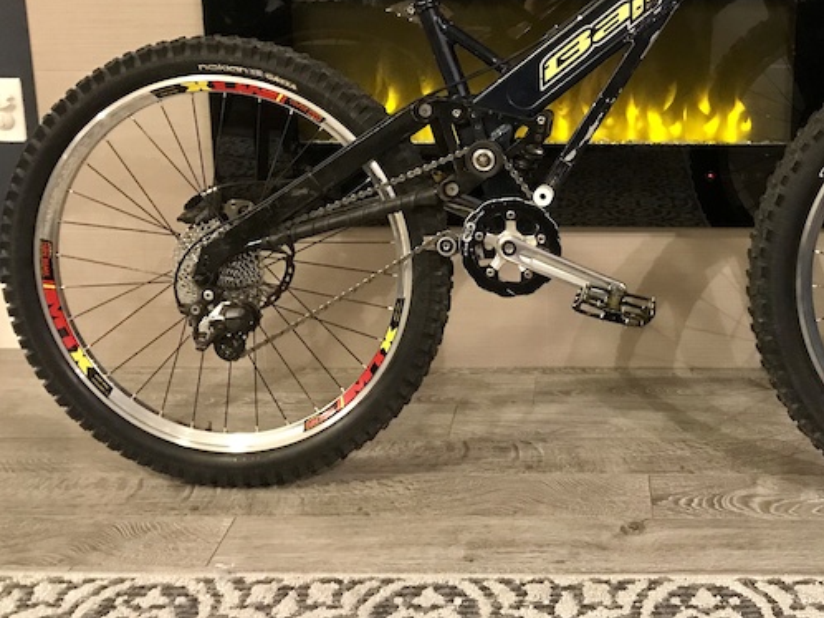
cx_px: 596
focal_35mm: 45
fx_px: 1071
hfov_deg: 41.1
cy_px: 167
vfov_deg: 31.7
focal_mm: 3.99
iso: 100
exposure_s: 1/4
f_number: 1.8
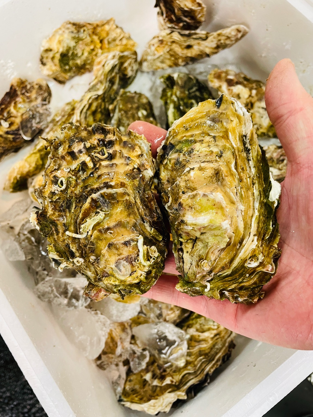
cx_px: 156
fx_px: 313
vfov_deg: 67.3
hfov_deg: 53.1
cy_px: 208
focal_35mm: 26
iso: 160
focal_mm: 4.2
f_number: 1.6
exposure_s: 1/50
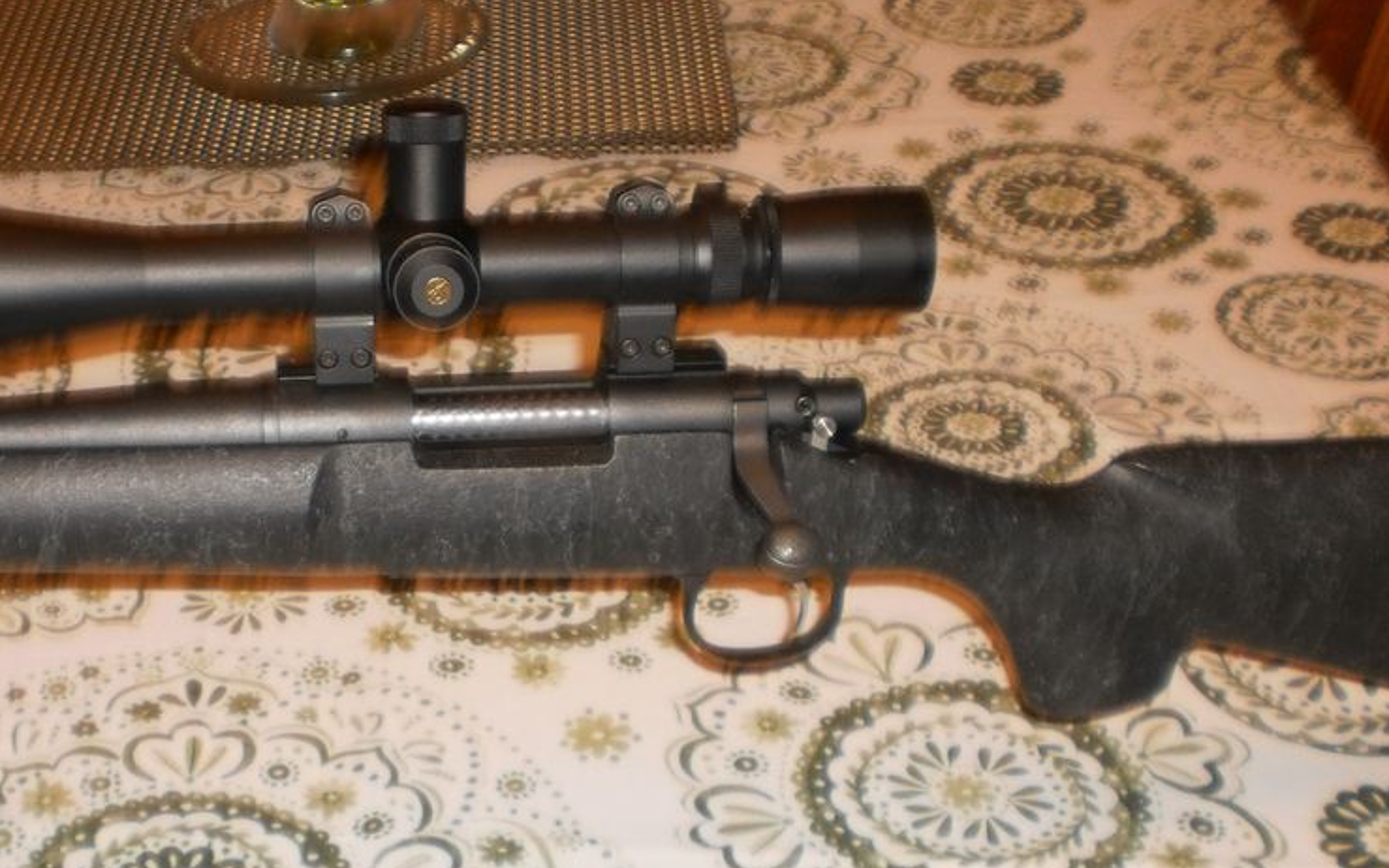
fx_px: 2347
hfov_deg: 32.2
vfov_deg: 20.8
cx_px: 301
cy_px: 612
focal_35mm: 62
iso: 125
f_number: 3.1
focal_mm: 6.3
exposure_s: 1/30
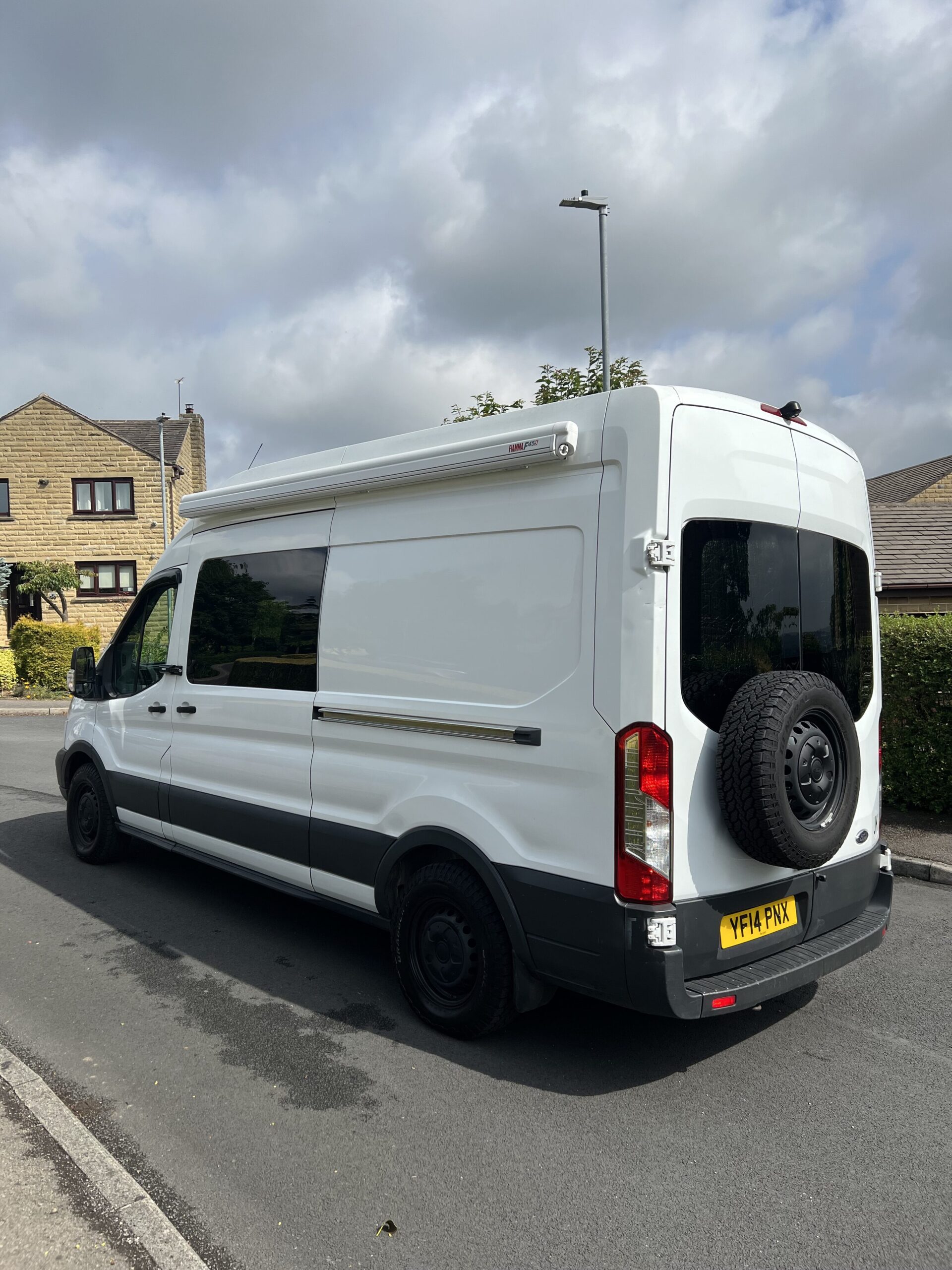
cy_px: 635
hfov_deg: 53.1
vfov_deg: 67.3
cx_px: 476
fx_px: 953
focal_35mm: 26
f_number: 1.5
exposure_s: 1/6579
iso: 50
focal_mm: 5.7
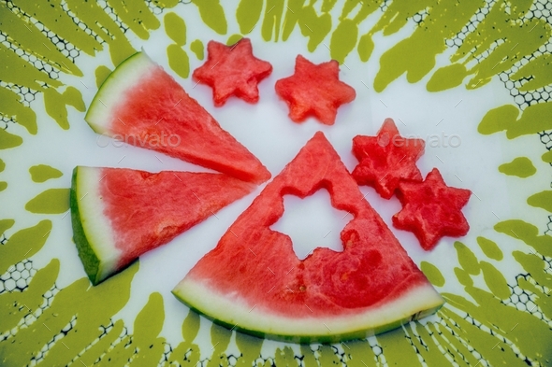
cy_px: 184
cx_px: 276
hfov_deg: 26.0
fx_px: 1196
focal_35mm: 78
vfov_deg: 17.5
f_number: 5
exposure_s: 1/320
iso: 500
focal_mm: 52
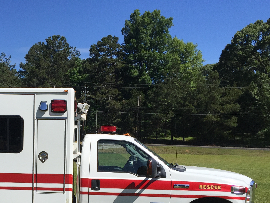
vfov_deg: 28.2
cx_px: 42
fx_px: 390
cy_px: 174
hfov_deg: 36.5
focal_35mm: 50
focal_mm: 4.15
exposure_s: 1/3049
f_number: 2.2
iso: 32
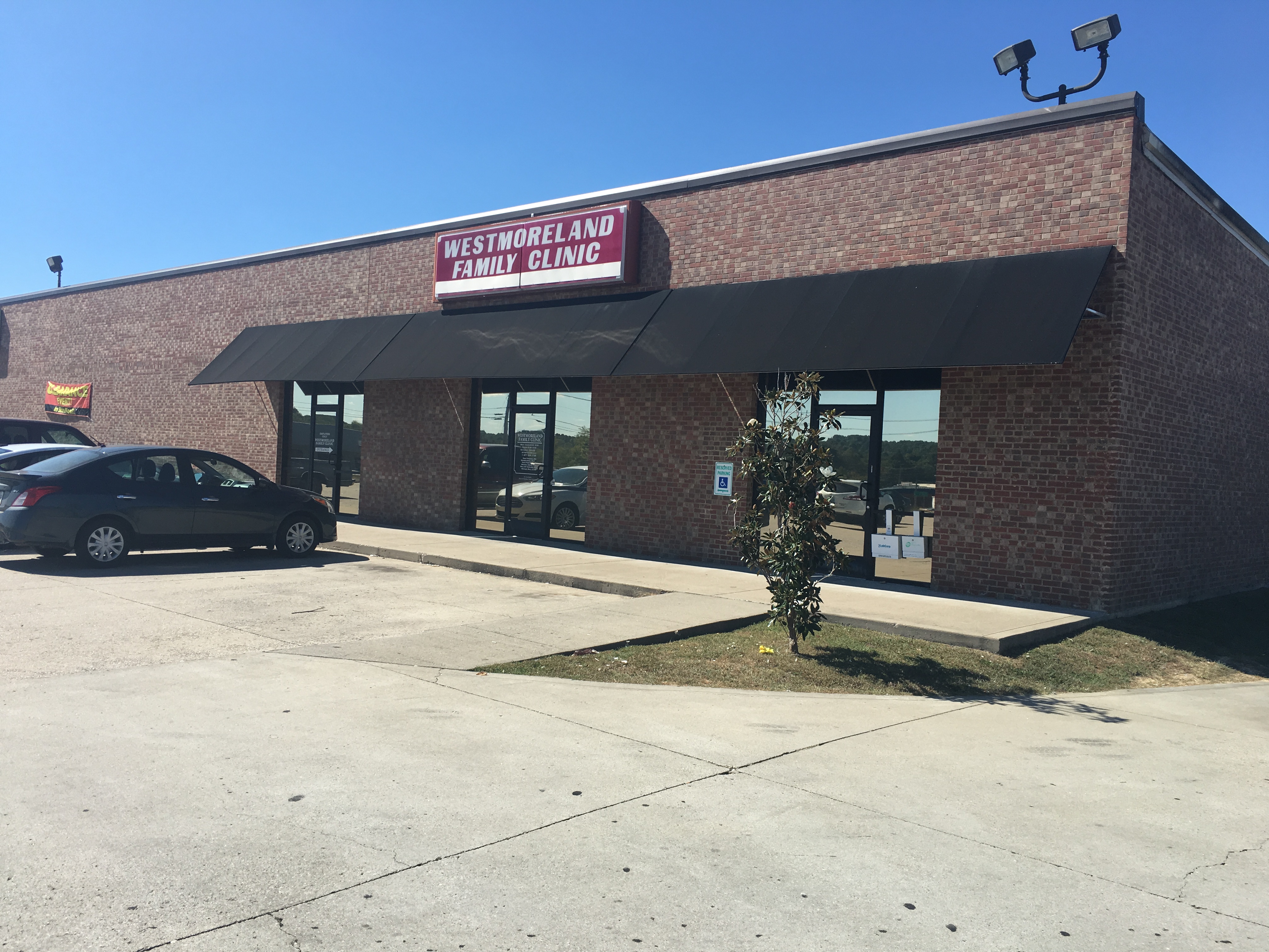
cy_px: 476
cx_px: 634
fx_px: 1063
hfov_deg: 61.7
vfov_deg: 48.2
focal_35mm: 29
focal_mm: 4.15
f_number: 2.2
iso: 25
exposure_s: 1/1350
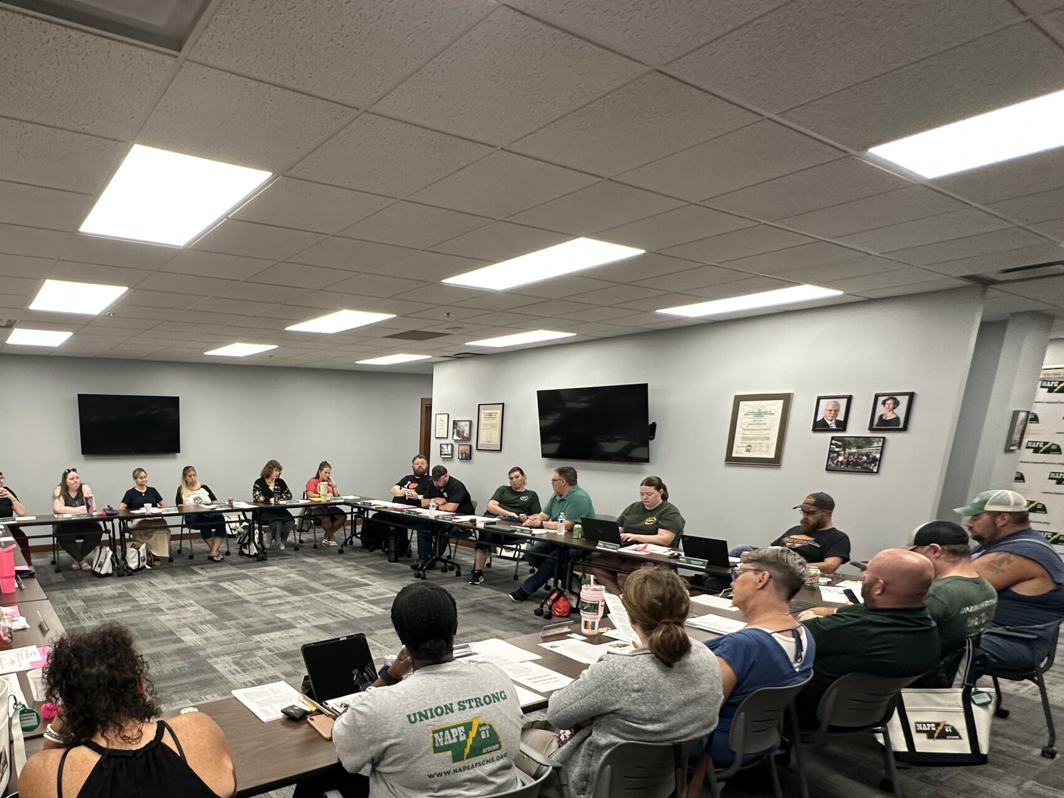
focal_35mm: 21
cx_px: 310
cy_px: 581
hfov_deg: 75.1
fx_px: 645
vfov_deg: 60.6
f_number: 2.2
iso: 200
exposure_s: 1/60
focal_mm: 2.22
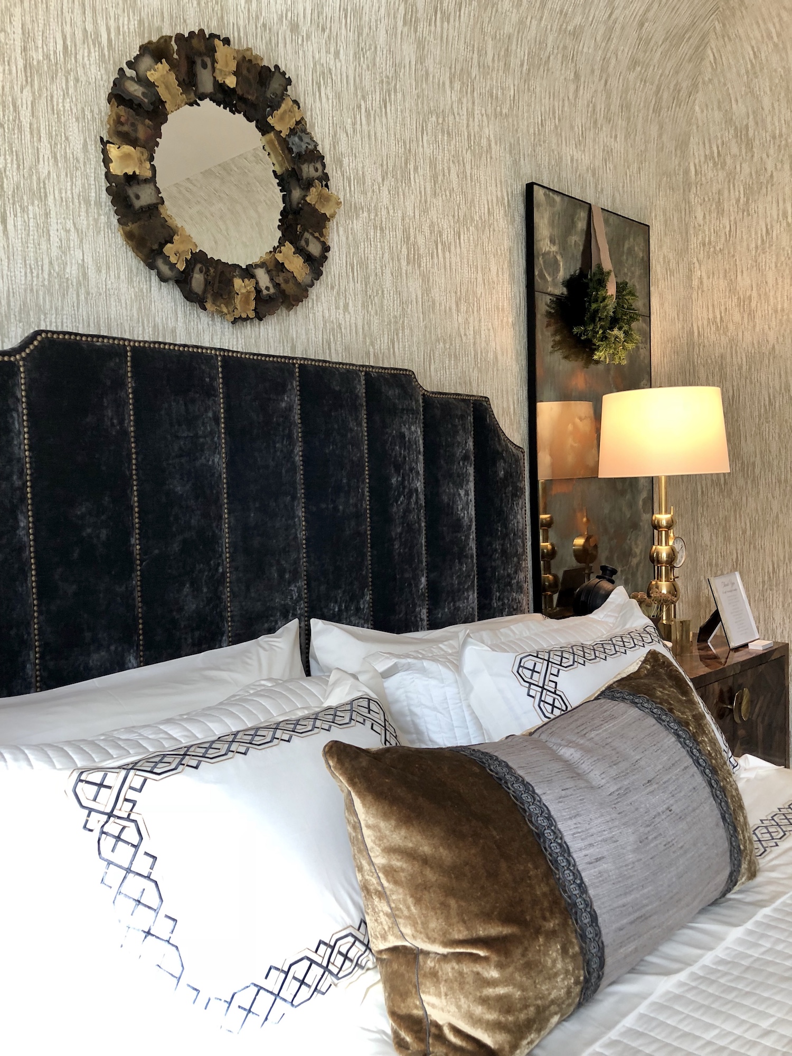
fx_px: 854
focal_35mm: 28
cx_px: 396
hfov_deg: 49.7
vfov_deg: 63.4
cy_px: 528
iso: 40
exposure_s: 1/30
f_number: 1.8
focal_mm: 3.99
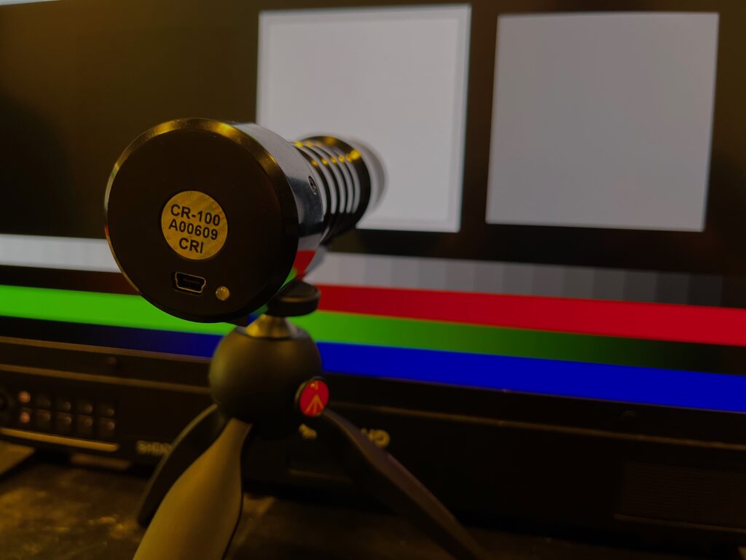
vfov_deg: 53.1
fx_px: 560
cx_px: 373
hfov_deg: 67.3
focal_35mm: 26
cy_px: 280
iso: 320
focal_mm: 5.1
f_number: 1.6
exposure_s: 1/60
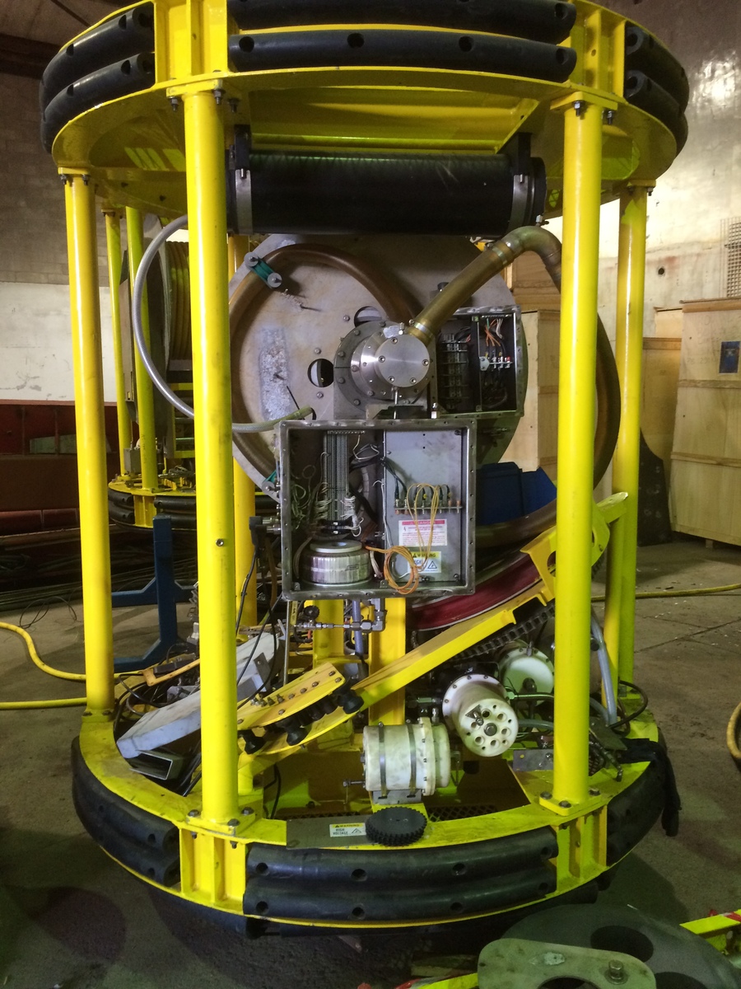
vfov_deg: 61.7
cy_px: 494
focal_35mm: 29
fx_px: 828
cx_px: 370
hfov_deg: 48.2
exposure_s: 1/33
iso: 250
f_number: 2.2
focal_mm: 4.15
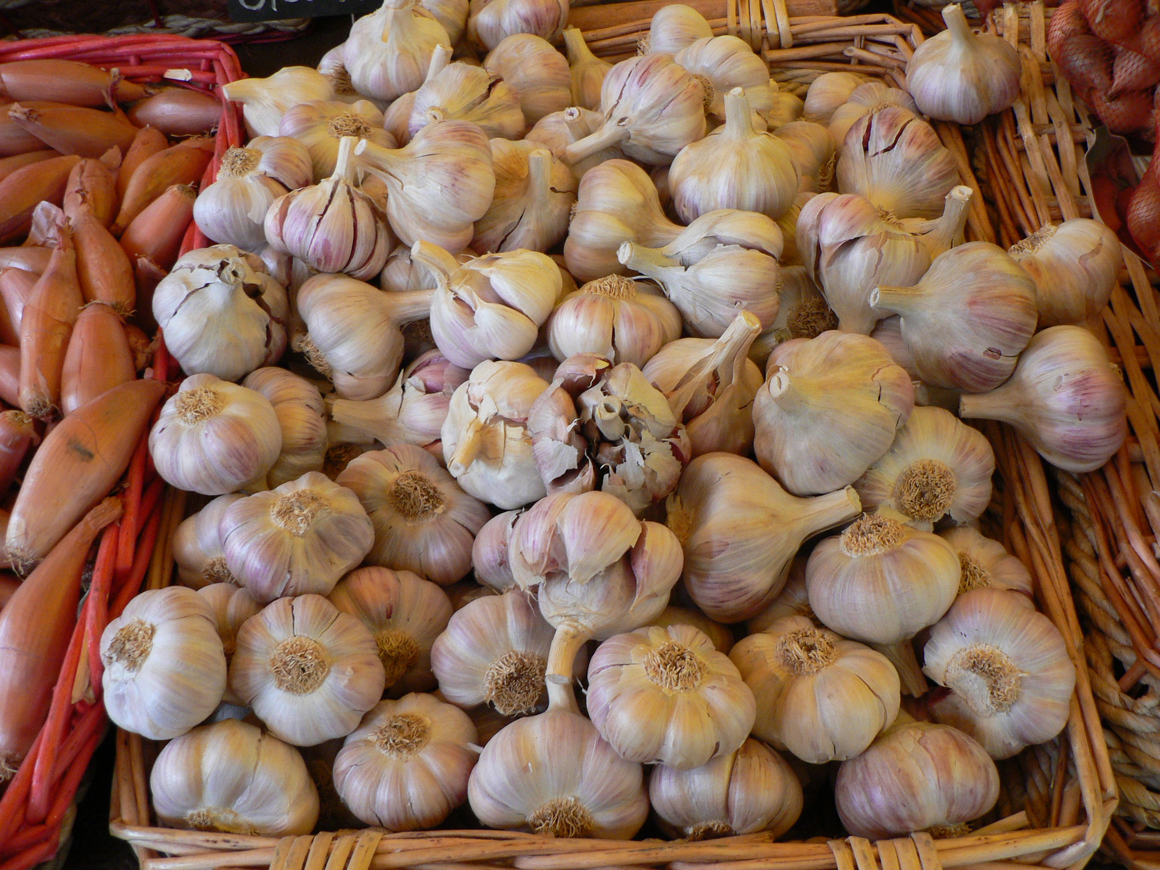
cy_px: 435
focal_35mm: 36
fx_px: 1206
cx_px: 580
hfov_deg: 51.4
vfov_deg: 39.7
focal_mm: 6
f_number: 2.8
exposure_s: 1/30
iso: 200
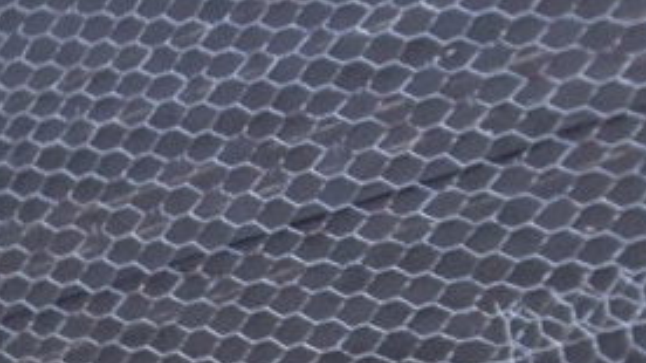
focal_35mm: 177
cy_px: 803
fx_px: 3031
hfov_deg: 10.9
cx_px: -723
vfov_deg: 6.6
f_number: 2.4
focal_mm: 4.28
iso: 64
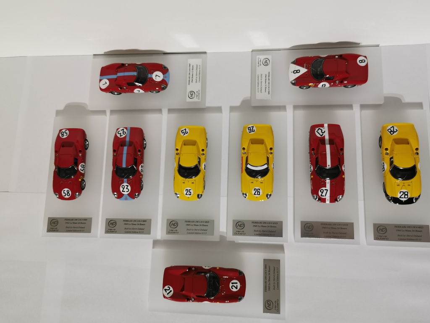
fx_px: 360
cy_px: 162
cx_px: 215
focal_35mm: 29
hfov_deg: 61.7
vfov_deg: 48.2
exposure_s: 1/50
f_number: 1.8
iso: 125
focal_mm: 5.58
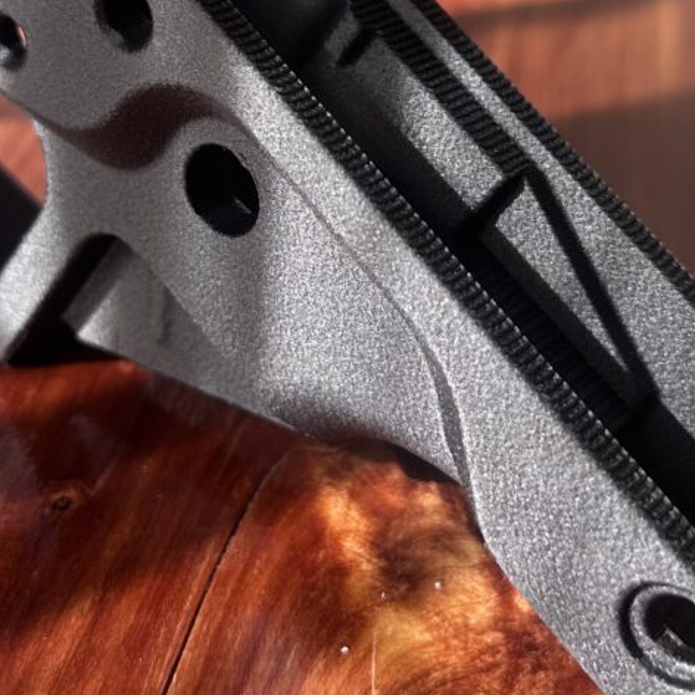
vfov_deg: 24.7
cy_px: 159
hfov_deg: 25.0
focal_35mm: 69
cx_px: 290
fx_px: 1567
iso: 64
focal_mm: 6.86
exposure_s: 1/216
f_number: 1.78
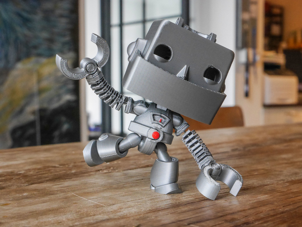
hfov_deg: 32.2
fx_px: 524
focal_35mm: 60
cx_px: 151
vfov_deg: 24.4
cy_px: 114
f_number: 8
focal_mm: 30
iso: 3200
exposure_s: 1/30
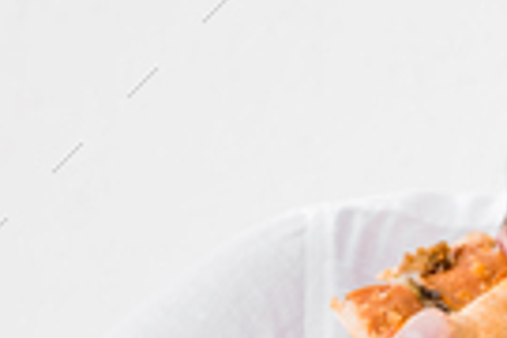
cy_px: 556
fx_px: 6759
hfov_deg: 4.3
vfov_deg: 2.9
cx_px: 387
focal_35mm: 480
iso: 250
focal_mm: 110
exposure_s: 1/200
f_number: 4.5
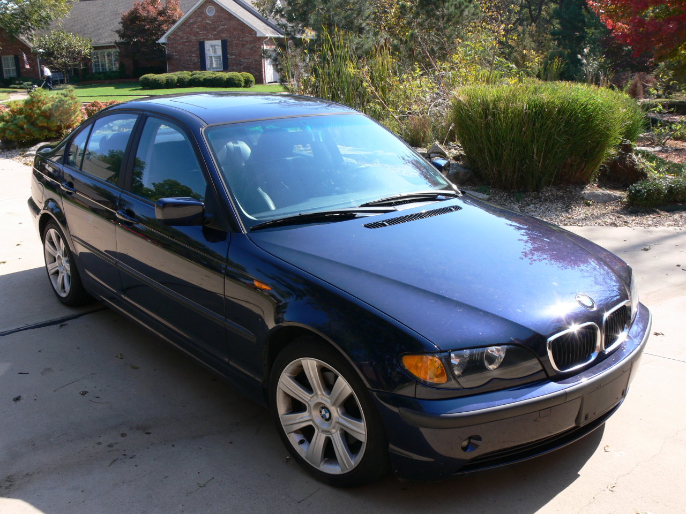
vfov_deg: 40.7
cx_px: 343
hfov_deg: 52.6
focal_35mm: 35
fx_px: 694
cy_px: 257
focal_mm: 7.4
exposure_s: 1/125
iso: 80
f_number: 5.6
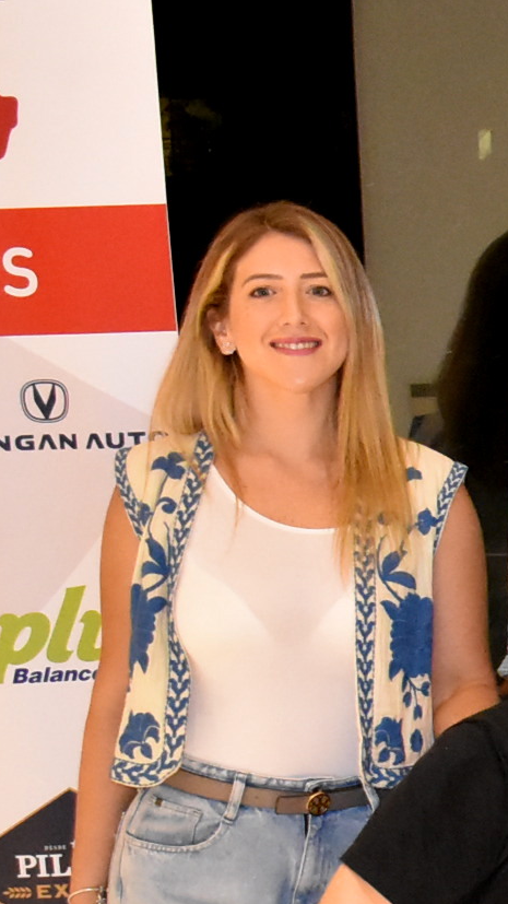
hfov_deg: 8.1
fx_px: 3136
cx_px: 1439
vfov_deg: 16.2
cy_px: 802
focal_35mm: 131
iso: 5000
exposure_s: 1/160
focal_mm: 23
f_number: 4.5
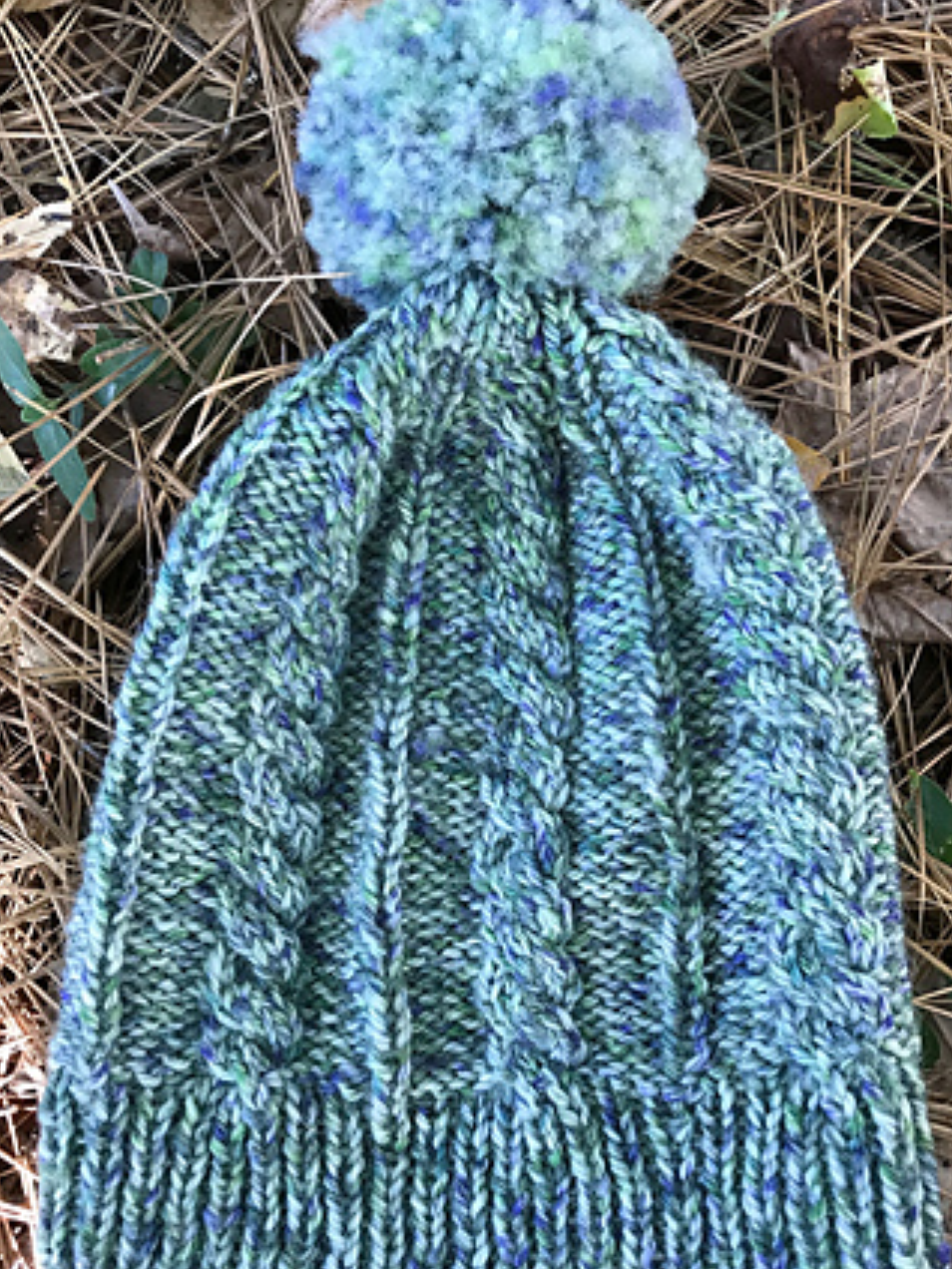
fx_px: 1210
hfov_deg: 42.9
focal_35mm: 33
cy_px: 691
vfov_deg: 55.3
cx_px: 516
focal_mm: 3.99
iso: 40
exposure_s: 1/30
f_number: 1.8
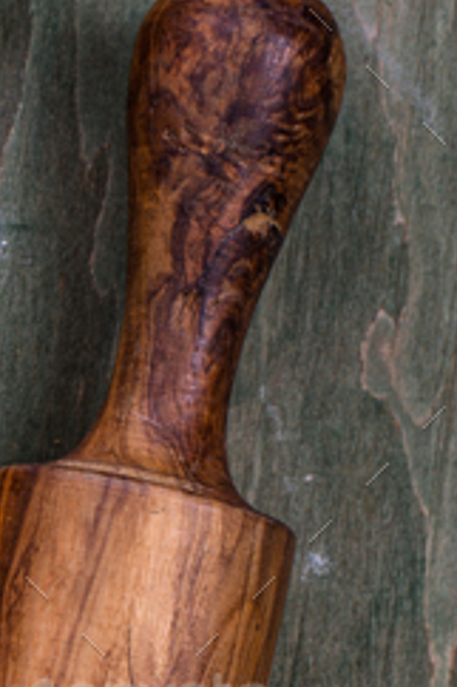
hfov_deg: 7.3
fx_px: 3489
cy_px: 678
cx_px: -290
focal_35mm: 183
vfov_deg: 11.1
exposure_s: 1/125
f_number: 10
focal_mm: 50
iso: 100
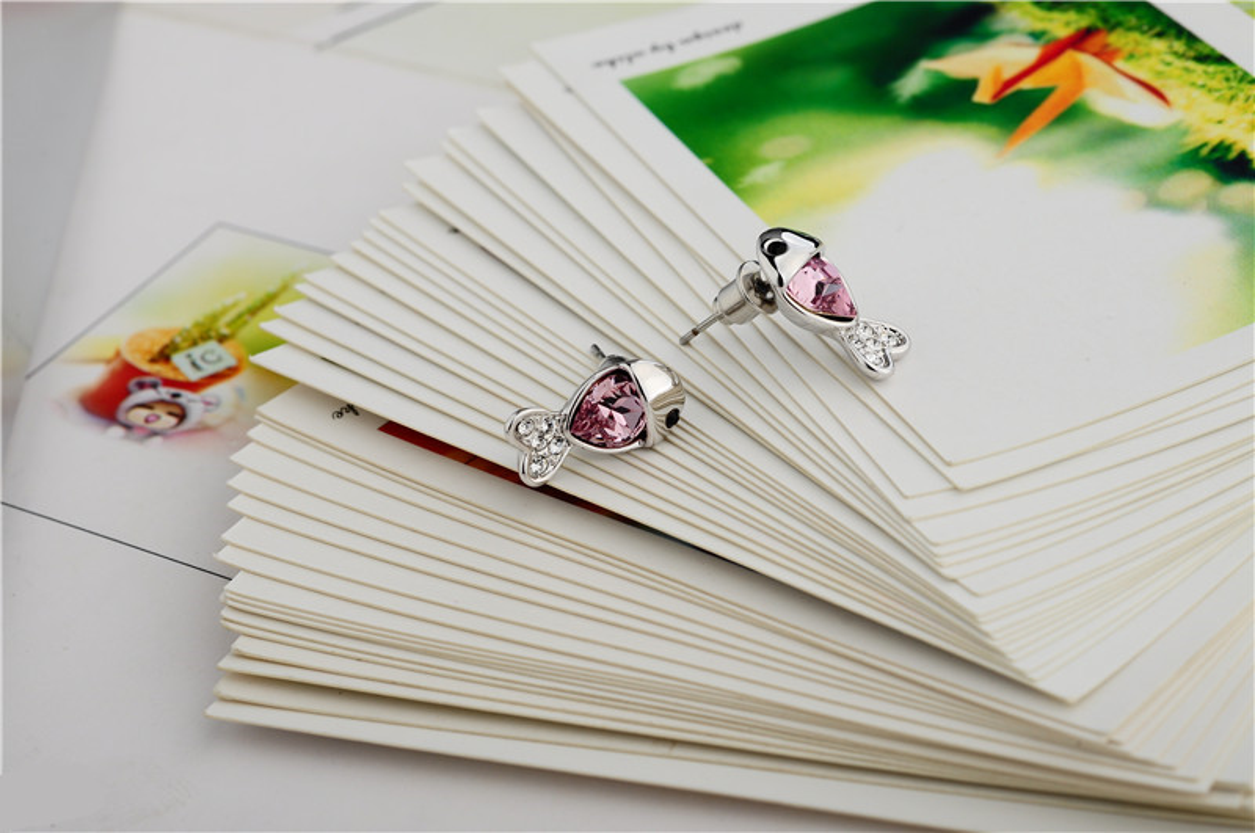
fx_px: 3133
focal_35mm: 90
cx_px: 628
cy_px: 416
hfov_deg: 22.7
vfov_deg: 15.1
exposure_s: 1/125
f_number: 16
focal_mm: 60
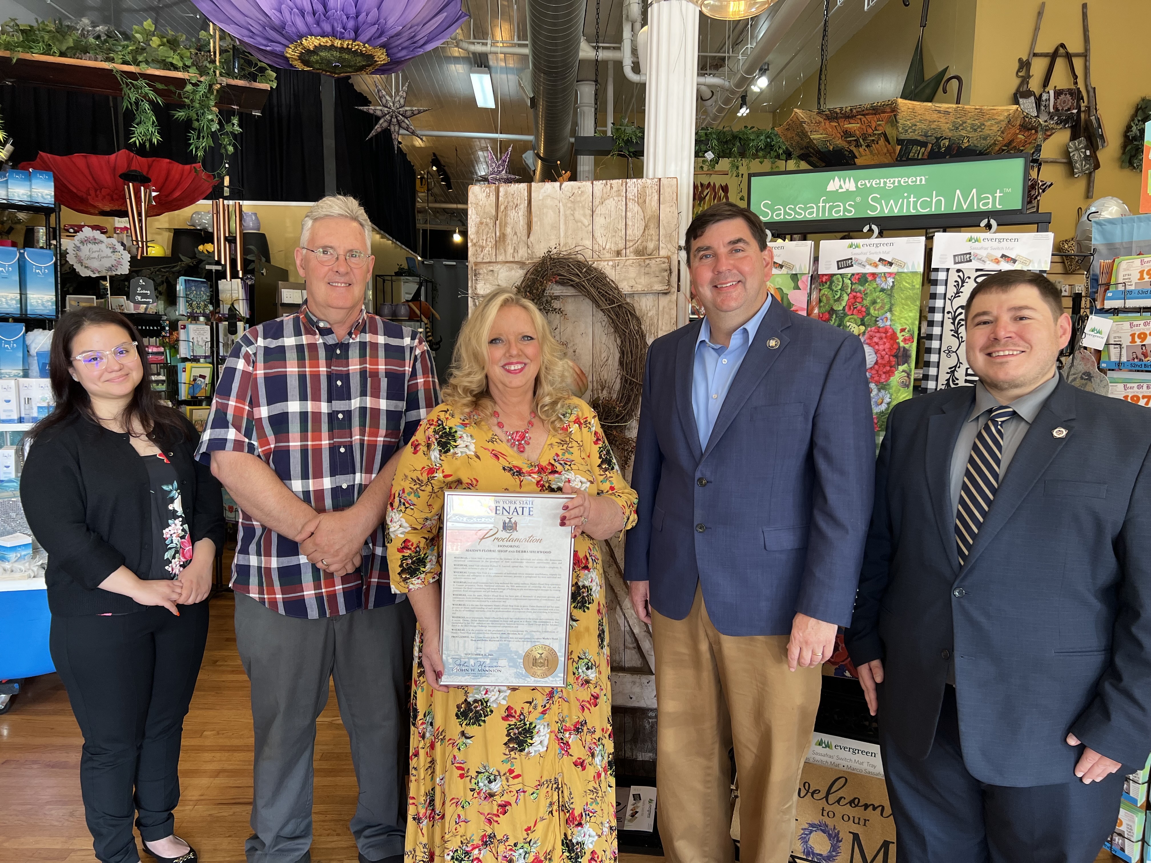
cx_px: 576
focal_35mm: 26
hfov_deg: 67.3
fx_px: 865
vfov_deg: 53.1
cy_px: 432
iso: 100
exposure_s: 1/120
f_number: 1.5
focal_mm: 5.7
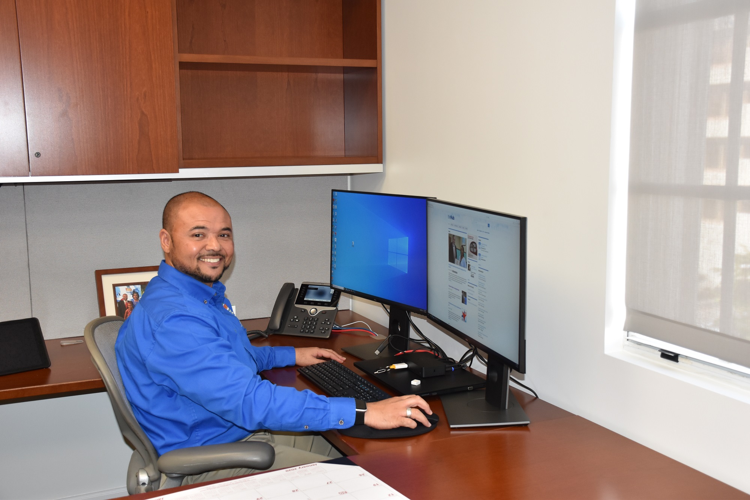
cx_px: 375
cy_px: 250
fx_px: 812
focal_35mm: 39
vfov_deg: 34.2
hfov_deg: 49.6
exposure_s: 1/100
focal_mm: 26
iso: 800
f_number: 5
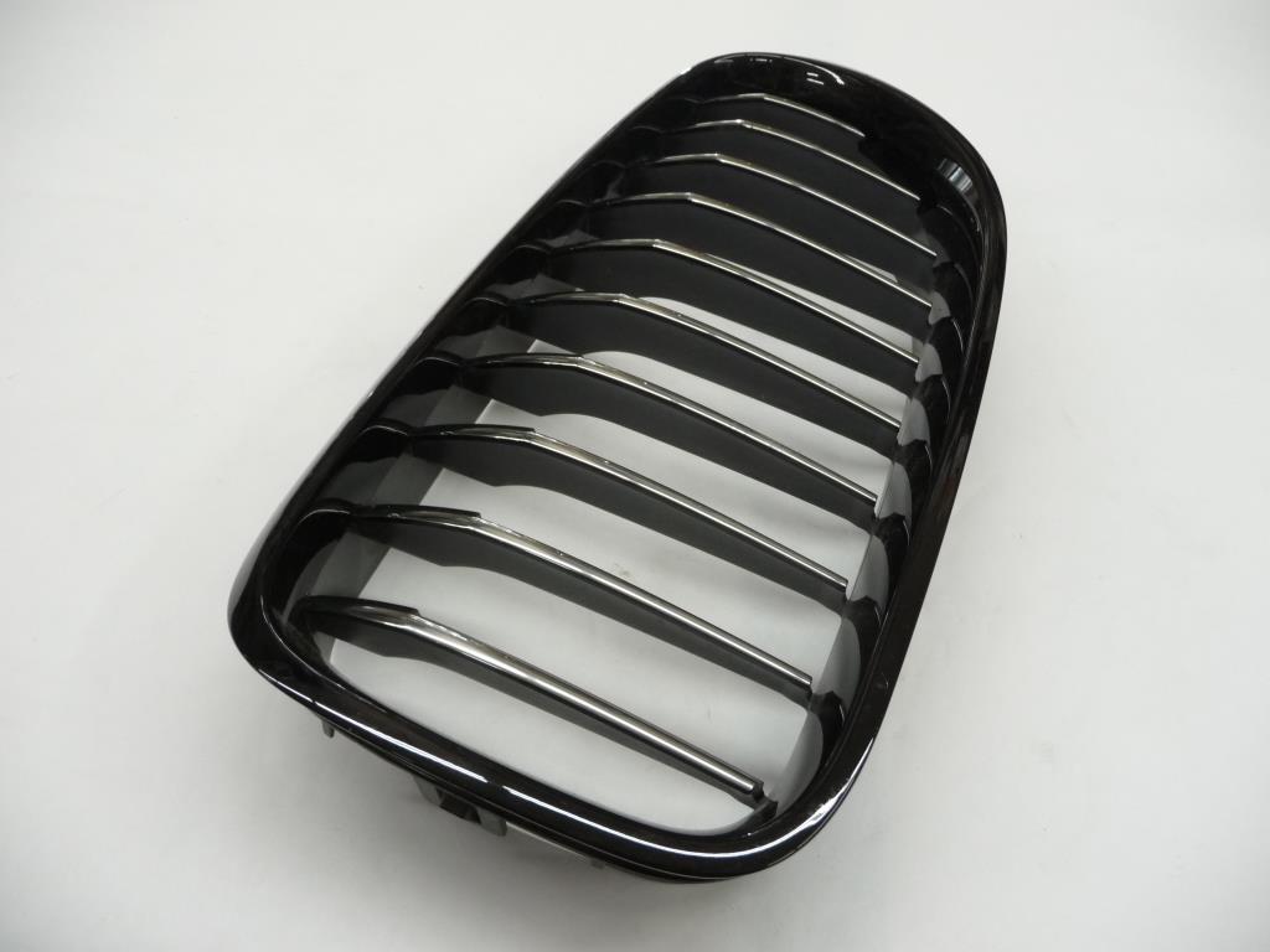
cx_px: 635
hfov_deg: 63.4
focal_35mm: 28
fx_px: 1027
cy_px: 476
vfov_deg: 49.7
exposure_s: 1/30
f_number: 3.3
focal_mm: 4.7
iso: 200
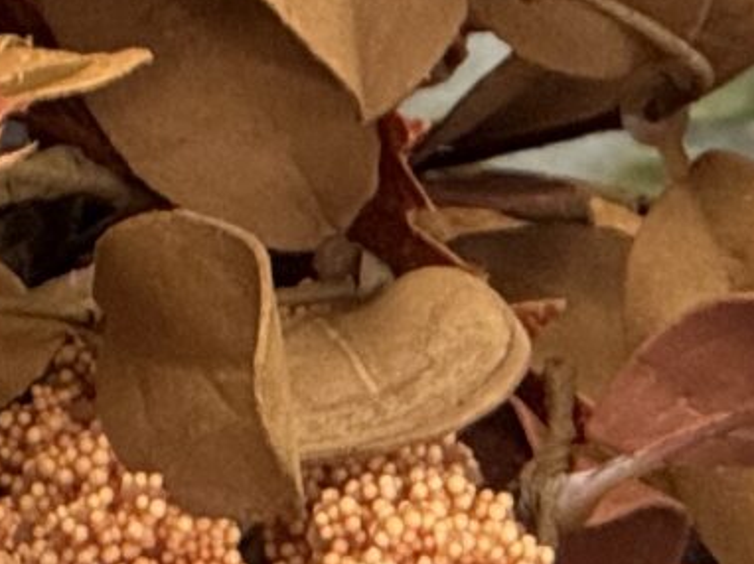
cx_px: -566
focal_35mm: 805
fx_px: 17523
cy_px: 256
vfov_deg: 1.8
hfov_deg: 2.5
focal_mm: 15.66
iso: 250
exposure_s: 1/40
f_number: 2.8
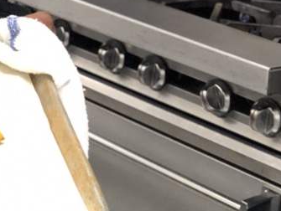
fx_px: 1512
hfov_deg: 10.1
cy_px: -90
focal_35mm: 186
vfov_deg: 7.9
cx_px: -200
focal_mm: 6
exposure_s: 1/30
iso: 100
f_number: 2.4
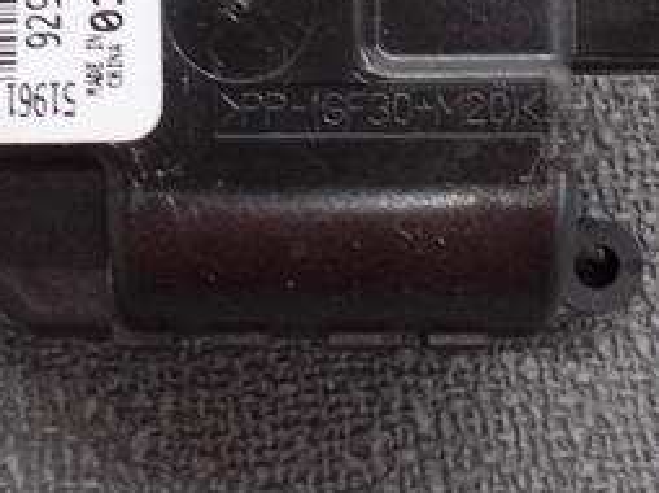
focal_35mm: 58
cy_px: 148
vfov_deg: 25.0
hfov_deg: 33.2
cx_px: 280
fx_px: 1103
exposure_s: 1/20
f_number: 2.8
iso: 400
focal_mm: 4.1
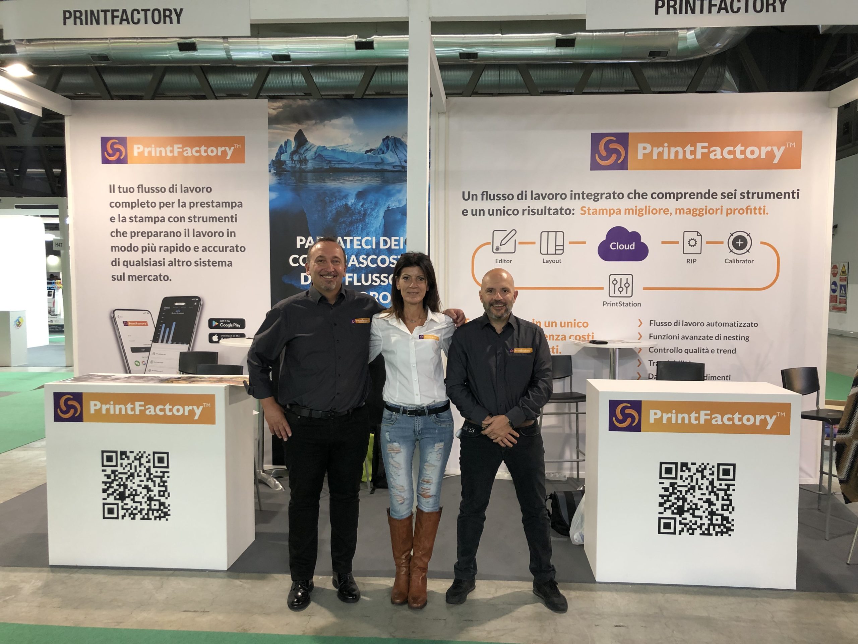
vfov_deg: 49.7
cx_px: 429
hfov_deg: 63.4
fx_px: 694
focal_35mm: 28
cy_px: 322
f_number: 1.8
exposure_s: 1/33
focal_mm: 4
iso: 40
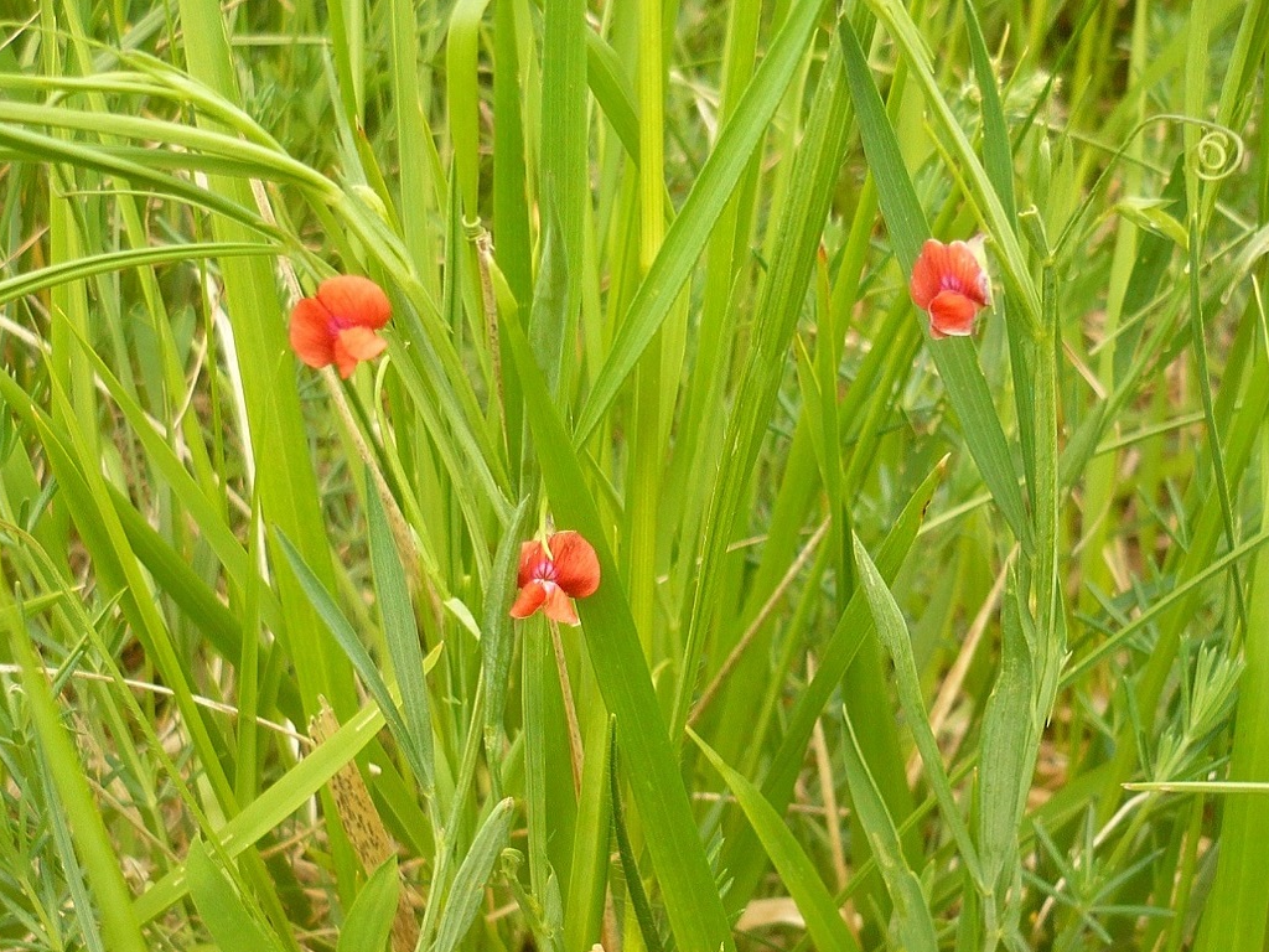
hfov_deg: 45.8
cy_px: 418
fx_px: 1503
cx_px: 643
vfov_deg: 35.1
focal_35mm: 41
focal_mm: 5.8
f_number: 2.8
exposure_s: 1/100
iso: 100
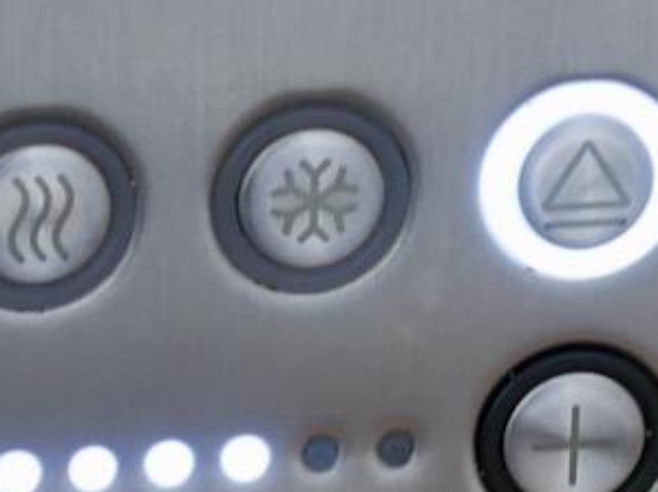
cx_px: 152
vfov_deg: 5.1
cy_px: 342
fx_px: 5508
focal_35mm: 290
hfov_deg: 6.8
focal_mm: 35
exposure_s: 1/8
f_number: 3.5
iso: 400
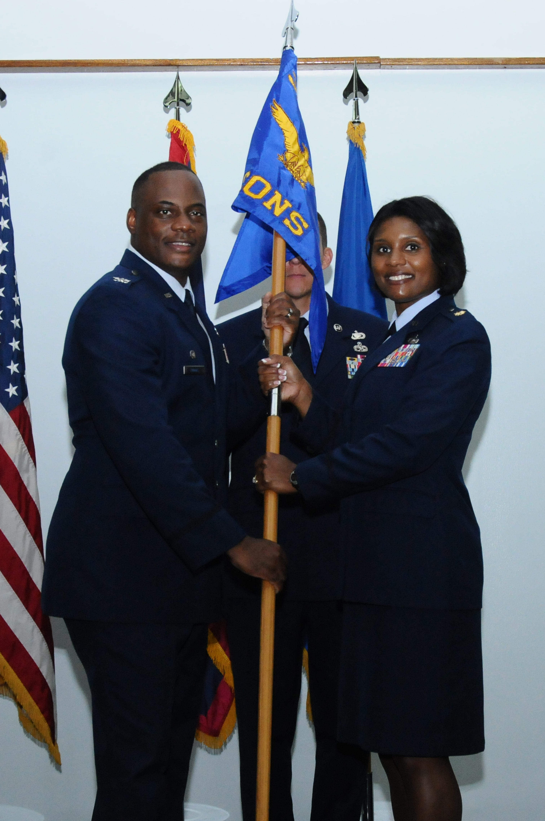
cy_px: 410
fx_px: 990
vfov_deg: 45.0
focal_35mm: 44
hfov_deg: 30.8
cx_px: 272
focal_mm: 29
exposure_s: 1/60
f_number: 8
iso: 1600
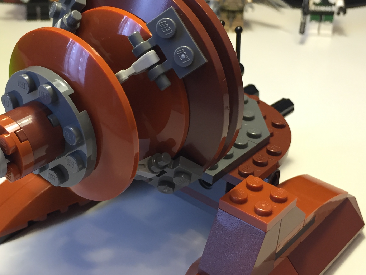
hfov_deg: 35.5
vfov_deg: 27.0
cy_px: 144
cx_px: 154
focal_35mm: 54
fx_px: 571
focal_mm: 4.15
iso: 100
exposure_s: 1/33
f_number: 2.2
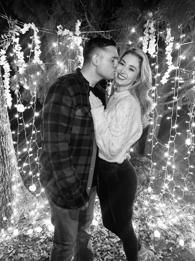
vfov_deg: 67.3
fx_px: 195
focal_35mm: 26
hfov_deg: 53.1
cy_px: 130
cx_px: 98
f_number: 1.8
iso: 125
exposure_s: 1/4
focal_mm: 4.25
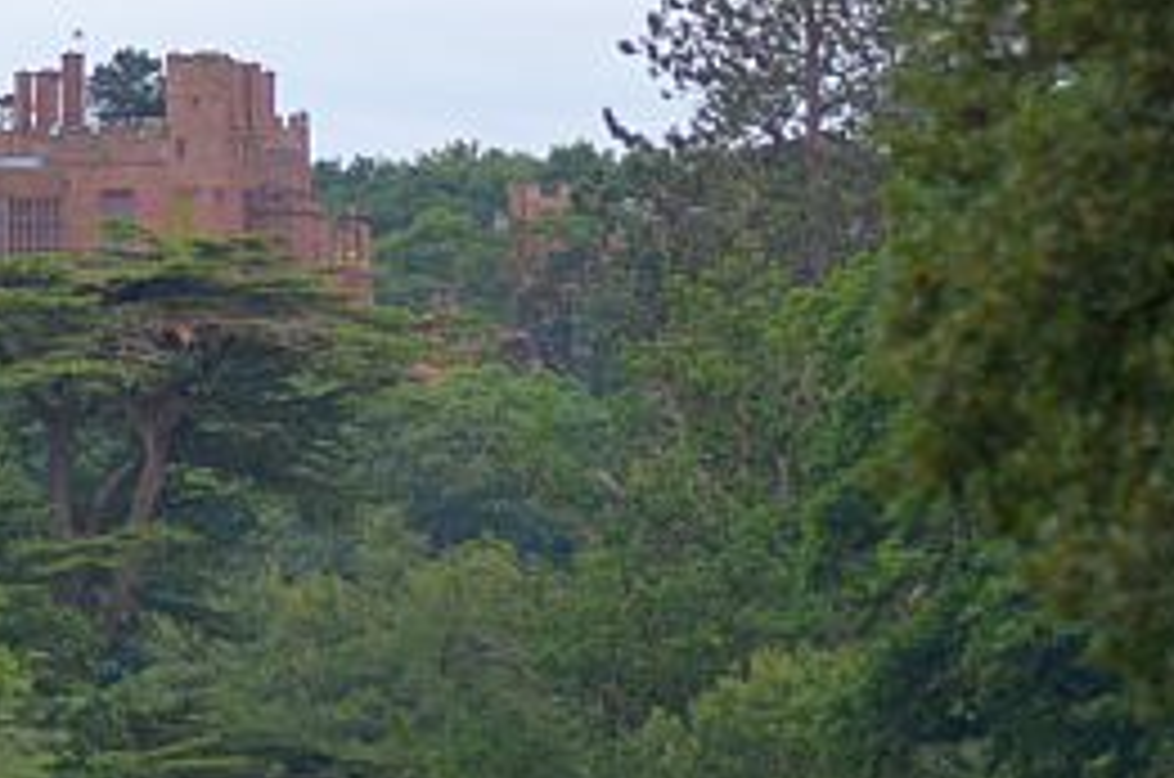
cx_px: 49
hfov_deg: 3.3
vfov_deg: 2.2
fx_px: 20377
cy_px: 198
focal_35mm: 626
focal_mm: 170
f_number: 4.5
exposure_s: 1/125
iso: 220
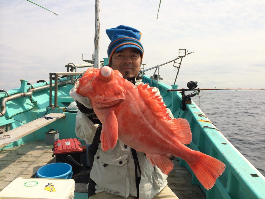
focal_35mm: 30
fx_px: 230
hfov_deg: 60.0
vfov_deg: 46.8
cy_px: 100
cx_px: 132
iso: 40
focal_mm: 4.12
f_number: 2.2
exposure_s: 1/2933
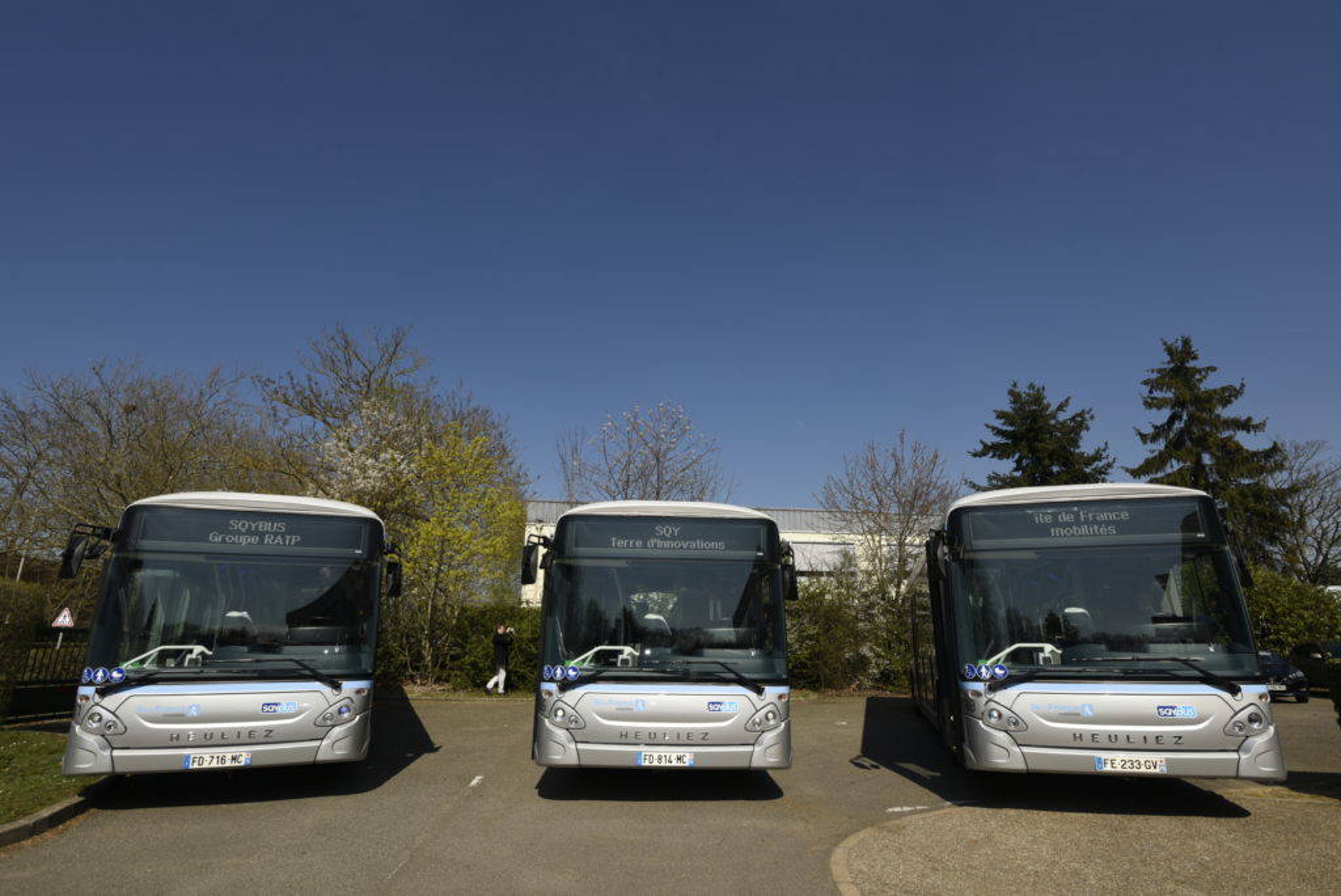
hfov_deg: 90.0
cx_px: 670
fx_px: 671
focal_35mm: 18
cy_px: 448
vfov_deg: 67.5
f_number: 11
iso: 100
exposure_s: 1/250
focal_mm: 18
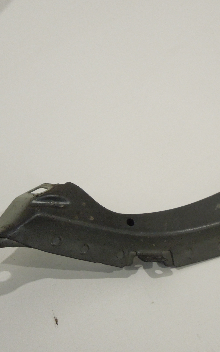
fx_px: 537
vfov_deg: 36.3
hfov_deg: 22.8
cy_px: 174
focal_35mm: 56
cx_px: 179
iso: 720
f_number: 3.8
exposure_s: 1/160
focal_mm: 7
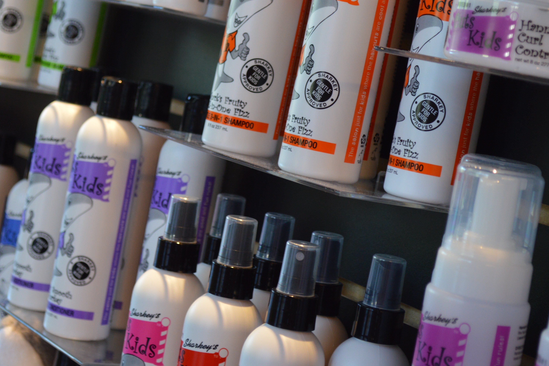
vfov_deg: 13.8
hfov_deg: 20.6
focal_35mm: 99
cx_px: 305
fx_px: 1510
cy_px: 93
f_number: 5.3
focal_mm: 42
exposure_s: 1/50
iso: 400
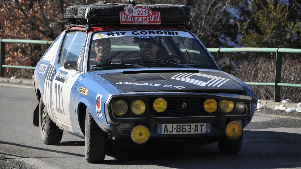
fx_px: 2139
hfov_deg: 8.0
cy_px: 74
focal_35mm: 268
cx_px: 151
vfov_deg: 4.5
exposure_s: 1/4000
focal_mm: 170
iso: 800
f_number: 6.3
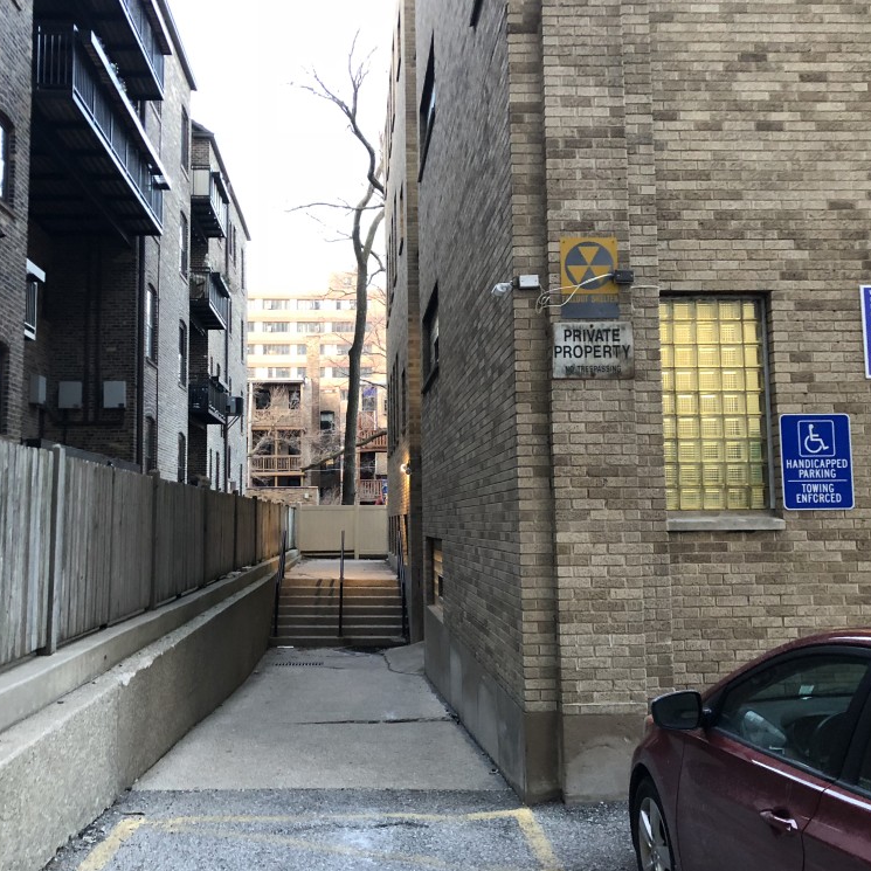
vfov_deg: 48.4
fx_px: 968
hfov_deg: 48.4
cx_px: 401
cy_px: 430
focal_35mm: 34
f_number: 1.8
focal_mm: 4
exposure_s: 1/15
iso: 80
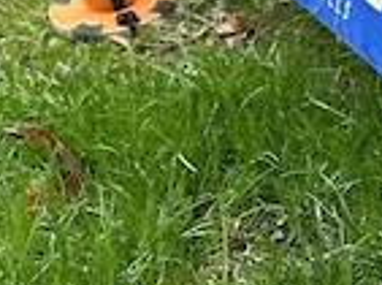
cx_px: 851
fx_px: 1629
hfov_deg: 11.5
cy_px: -11
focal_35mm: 148
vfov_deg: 9.9
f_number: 1.5
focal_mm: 5.7
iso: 64
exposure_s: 1/121
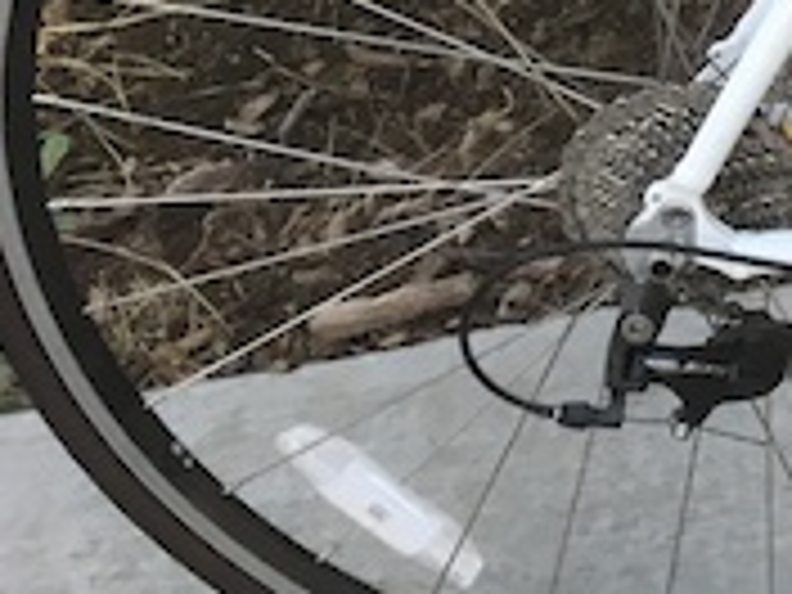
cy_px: -144
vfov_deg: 11.0
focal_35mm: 132
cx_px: 1728
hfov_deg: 12.6
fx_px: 3020
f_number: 2.2
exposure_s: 1/30
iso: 50
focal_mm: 4.15
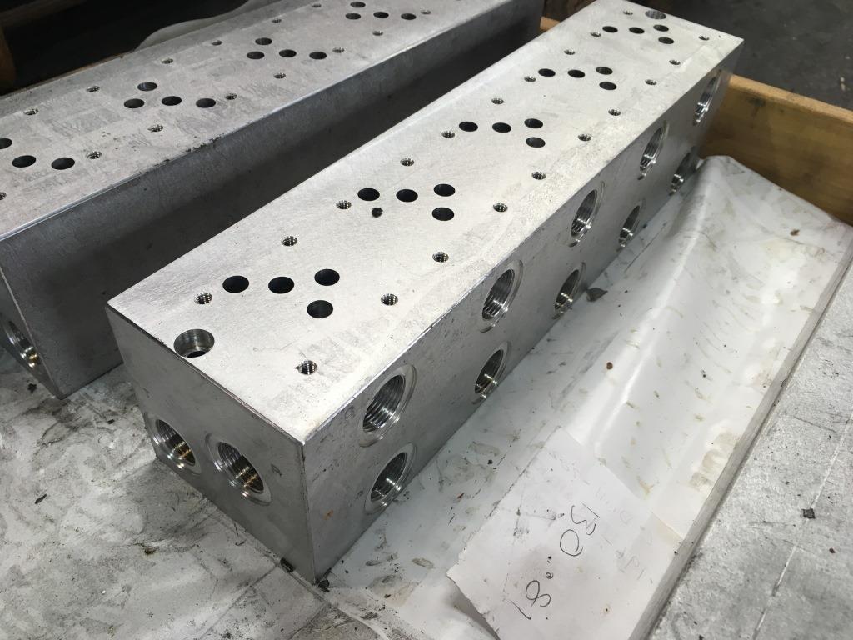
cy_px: 320
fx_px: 715
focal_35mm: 29
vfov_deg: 48.2
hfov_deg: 61.7
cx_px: 426
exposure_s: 1/33
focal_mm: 4.15
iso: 25
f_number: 2.2
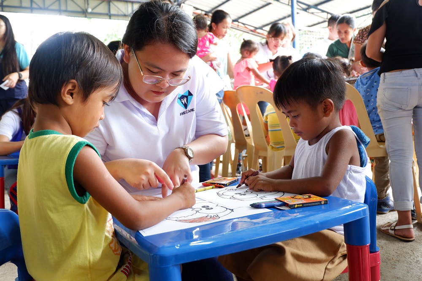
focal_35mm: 32
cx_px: 211
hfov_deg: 58.7
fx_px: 375
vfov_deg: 41.1
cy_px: 140
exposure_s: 1/30
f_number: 4
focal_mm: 21.1
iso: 800
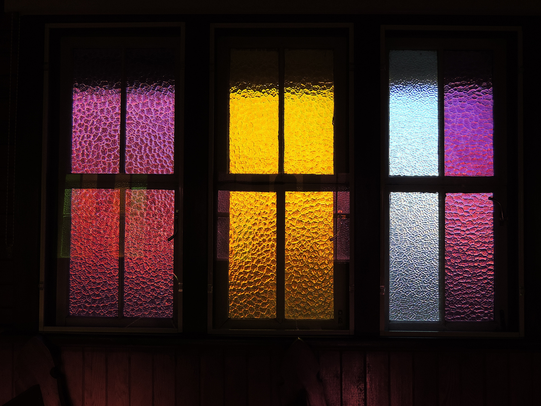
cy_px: 203
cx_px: 270
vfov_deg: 40.7
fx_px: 547
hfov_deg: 52.6
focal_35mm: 35
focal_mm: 6.2
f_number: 3.3
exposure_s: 1/250
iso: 80
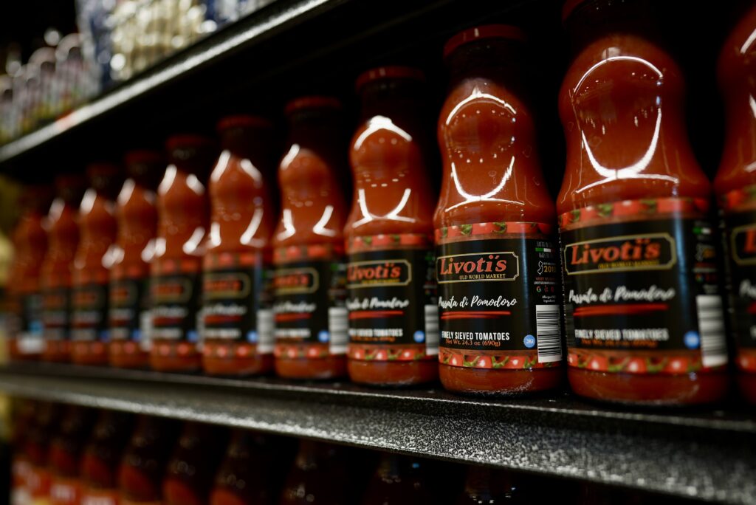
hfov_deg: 73.7
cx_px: 378
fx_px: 504
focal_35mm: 24
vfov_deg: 53.2
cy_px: 252
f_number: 1.4
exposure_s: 1/160
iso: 160
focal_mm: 24
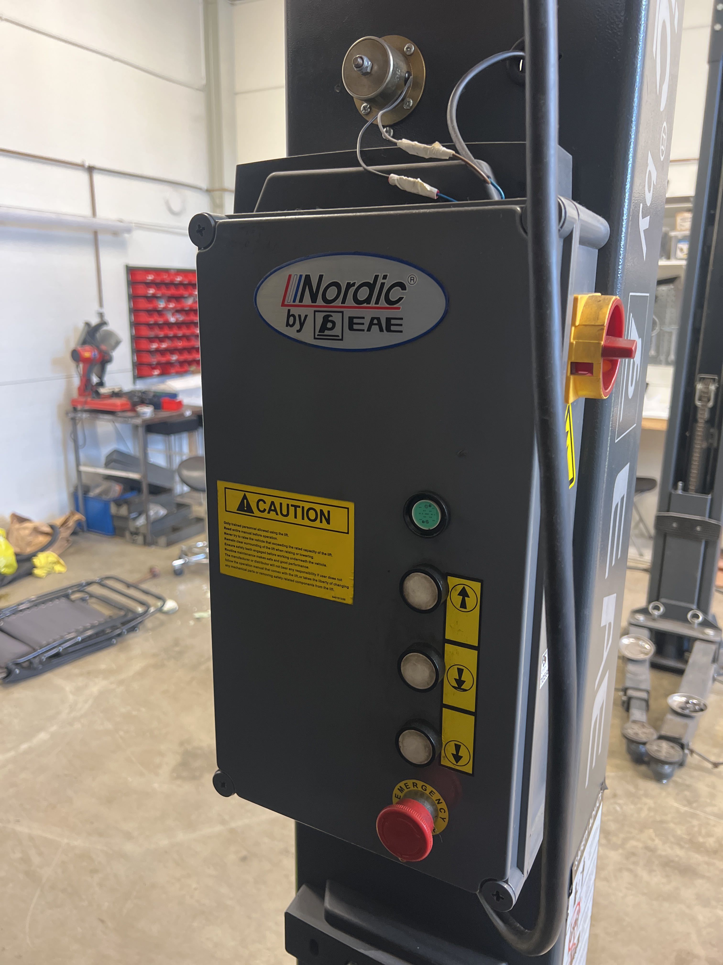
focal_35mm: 26
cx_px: 362
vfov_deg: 67.3
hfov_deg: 53.1
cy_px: 482
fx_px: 724
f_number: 1.5
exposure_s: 1/50
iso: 250
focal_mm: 5.7
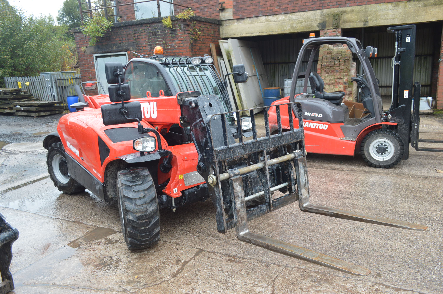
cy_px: 147
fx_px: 332
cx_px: 222
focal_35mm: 27
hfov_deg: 67.4
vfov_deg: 47.8
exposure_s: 1/80
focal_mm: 18
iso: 400
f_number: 4.5
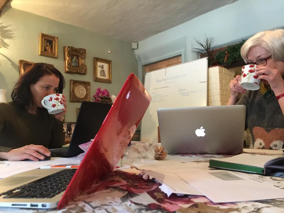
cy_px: 106
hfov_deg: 61.7
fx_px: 238
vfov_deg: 48.2
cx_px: 142
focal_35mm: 29
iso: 125
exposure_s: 1/10
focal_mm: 4.15
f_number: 2.2
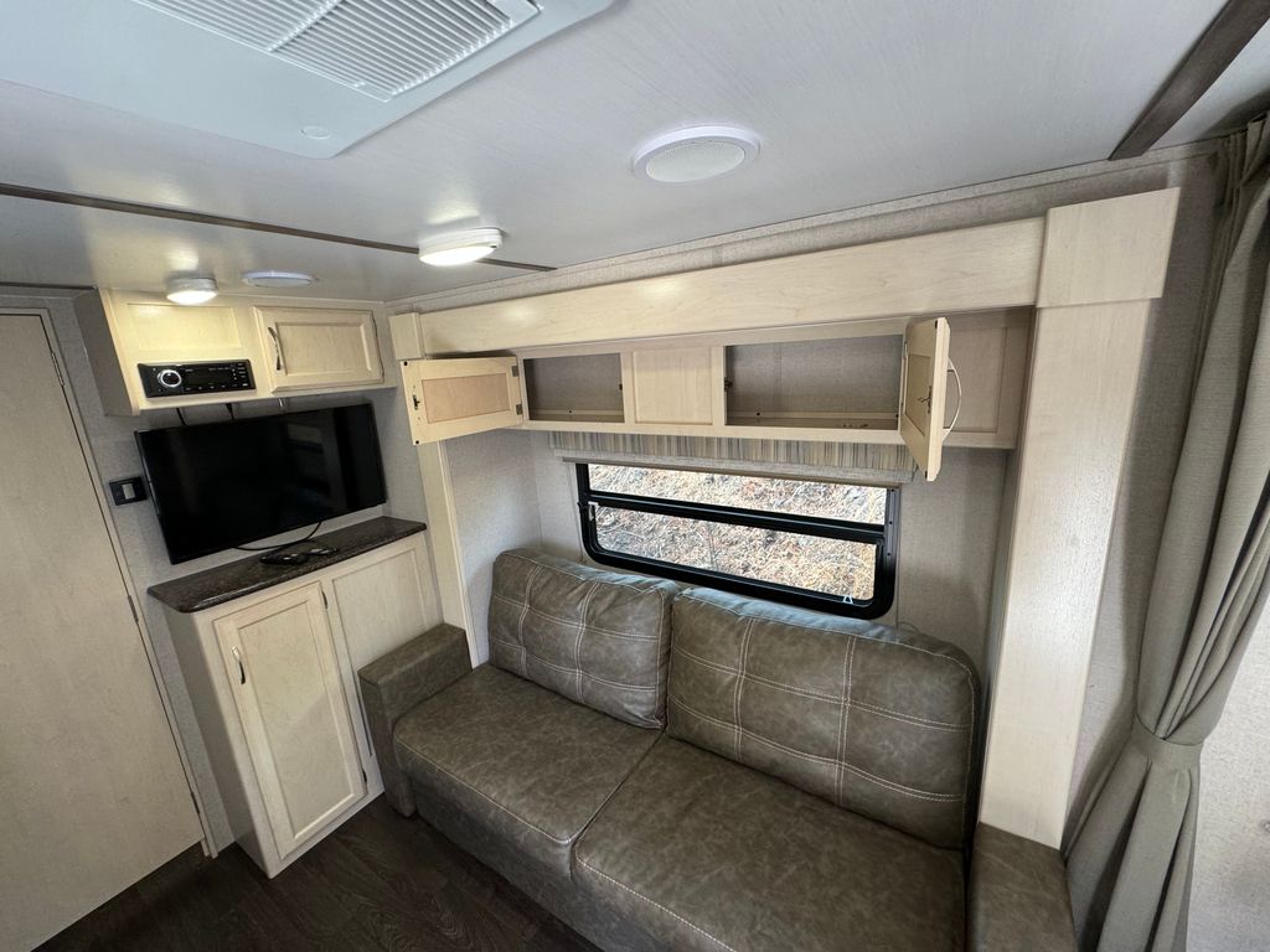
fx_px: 514
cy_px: 476
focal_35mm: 14
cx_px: 635
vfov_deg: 85.7
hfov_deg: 102.1
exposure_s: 1/99
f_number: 2.2
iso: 200
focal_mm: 2.22
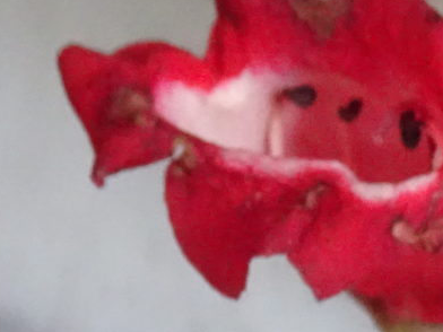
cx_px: 390
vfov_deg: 7.5
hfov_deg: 10.5
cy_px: 725
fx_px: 2406
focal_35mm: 188
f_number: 4
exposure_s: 1/125
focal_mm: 6.17
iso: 1250
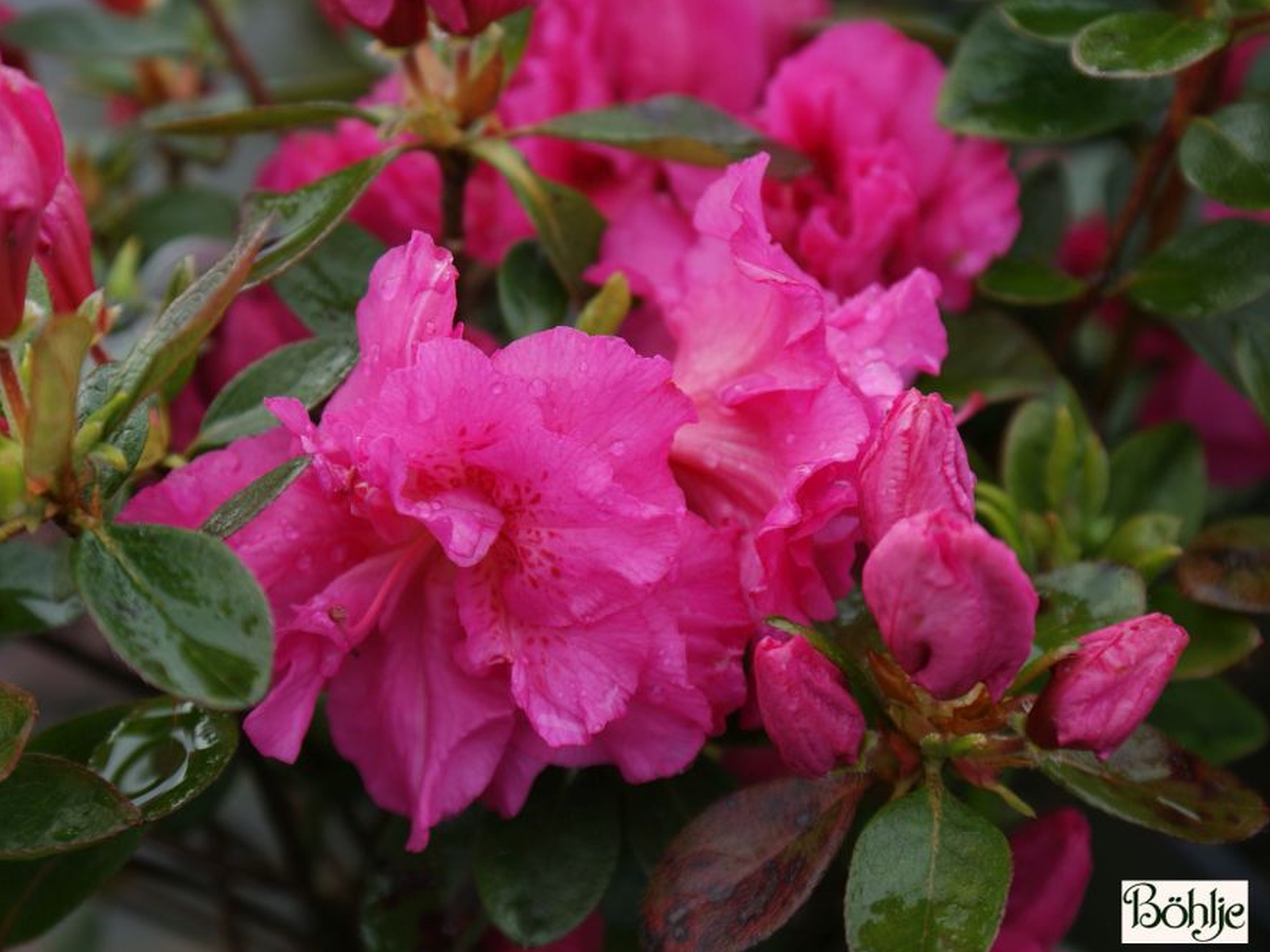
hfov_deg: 23.8
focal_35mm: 82
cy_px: 474
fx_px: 3008
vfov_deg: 18.0
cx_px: 570
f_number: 5.6
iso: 100
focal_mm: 50
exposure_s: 1/160
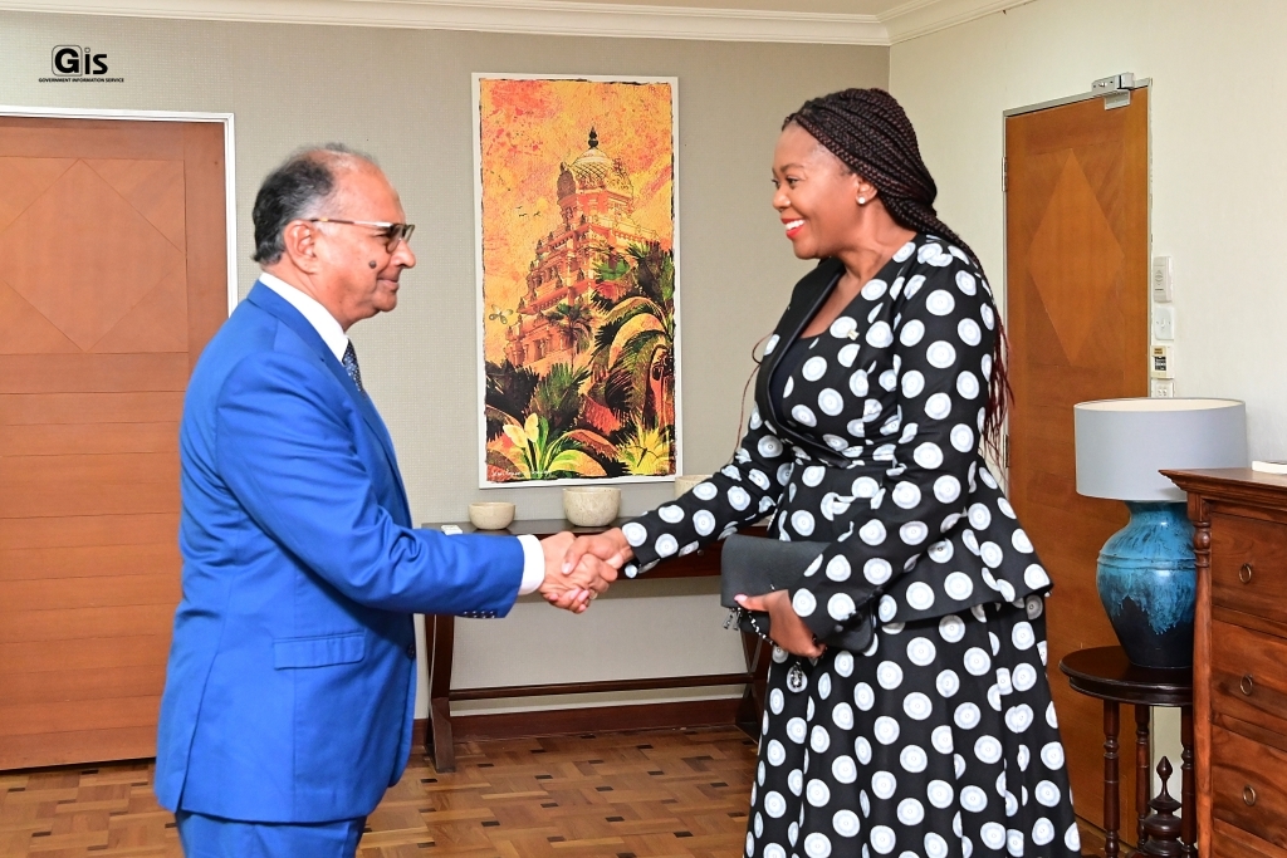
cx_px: 644
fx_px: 1502
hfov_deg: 46.4
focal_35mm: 42
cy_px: 429
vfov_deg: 31.9
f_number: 8
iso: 6400
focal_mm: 42
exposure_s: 1/160
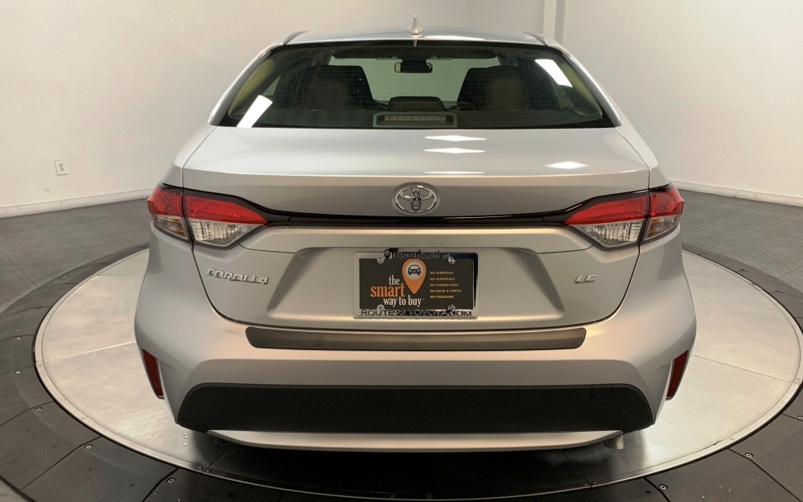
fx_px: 635
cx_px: 418
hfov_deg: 64.6
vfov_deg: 43.1
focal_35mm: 29
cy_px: 268
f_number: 1.8
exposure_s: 1/60
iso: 200
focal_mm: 4.25
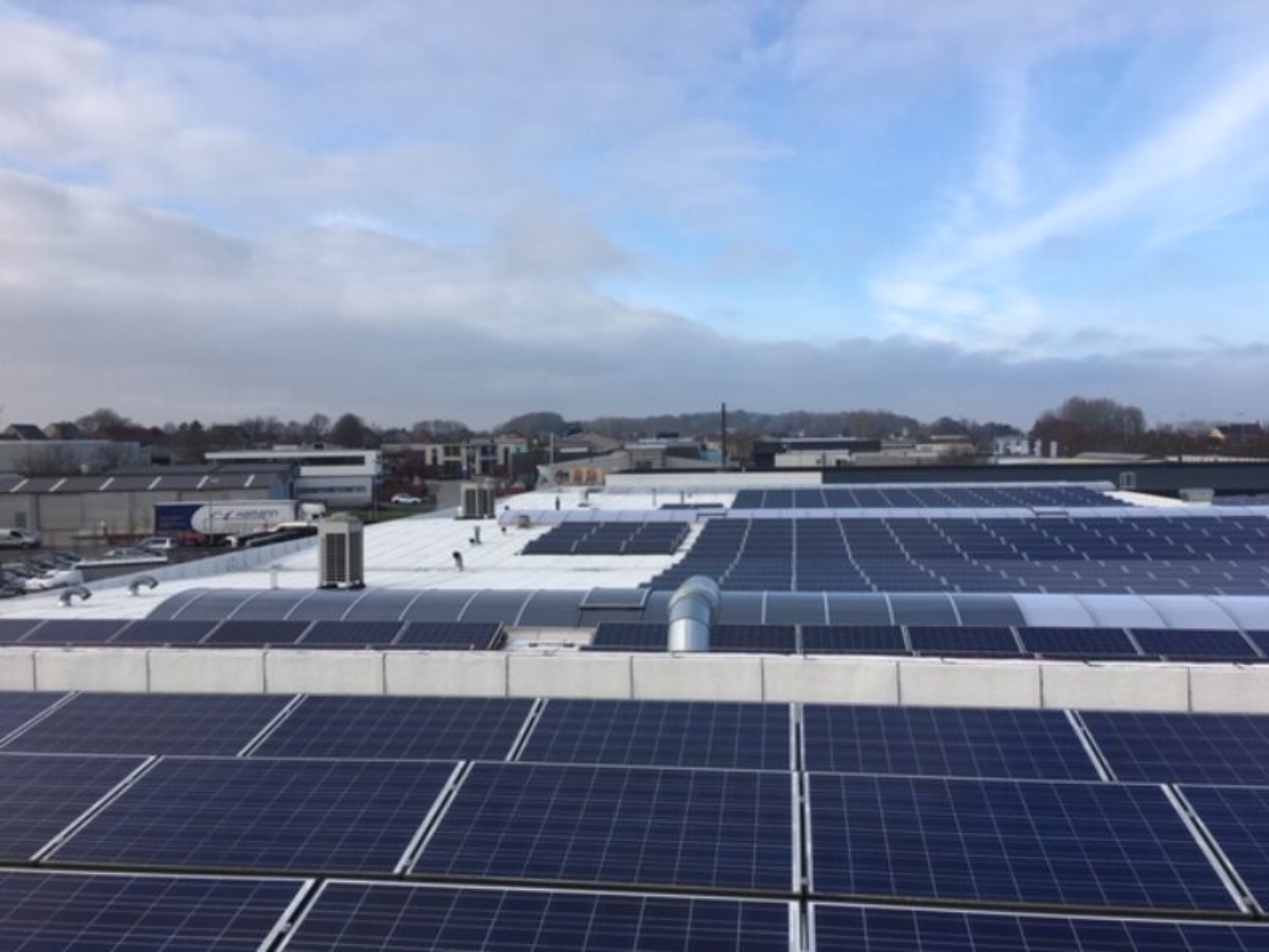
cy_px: 476
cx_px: 634
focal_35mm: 29
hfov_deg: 61.7
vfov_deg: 48.2
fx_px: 1063
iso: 25
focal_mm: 4.15
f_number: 2.2
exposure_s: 1/1115
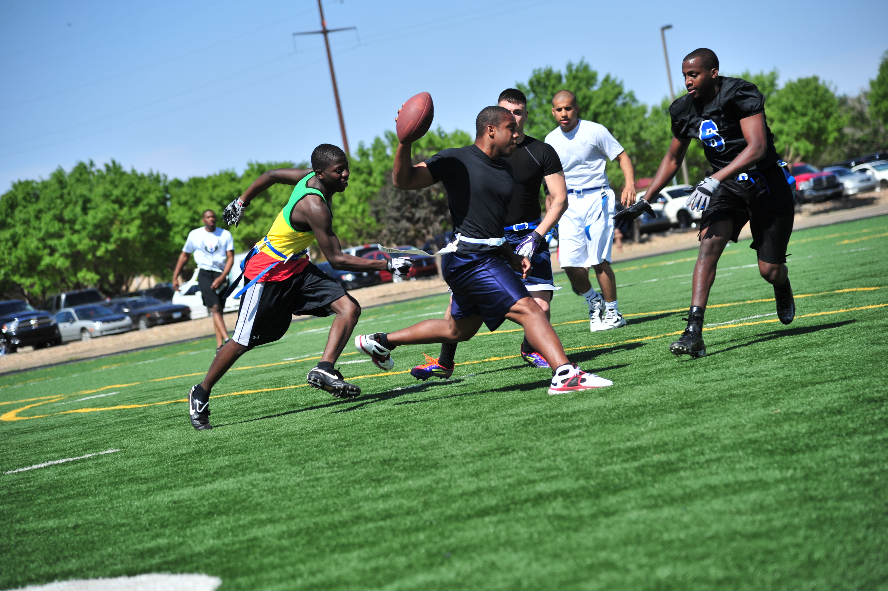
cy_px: 296
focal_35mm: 120
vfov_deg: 11.4
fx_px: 2958
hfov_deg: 17.1
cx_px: 444
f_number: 4.5
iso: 200
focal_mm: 120
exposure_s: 1/1600
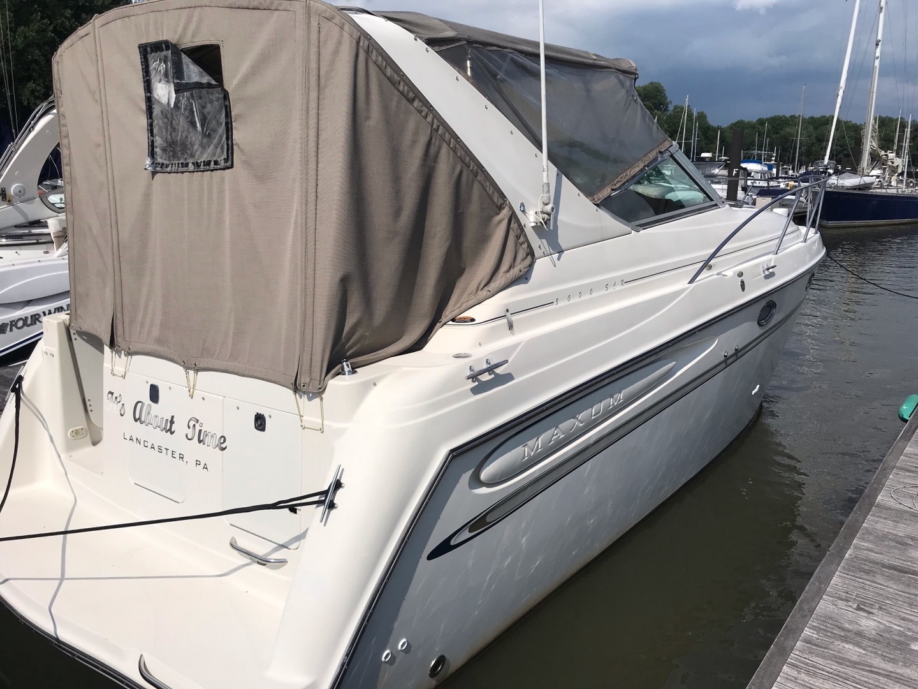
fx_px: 743
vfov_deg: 49.7
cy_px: 344
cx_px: 459
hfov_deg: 63.4
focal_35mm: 28
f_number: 1.8
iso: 20
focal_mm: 3.99
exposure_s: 1/7407
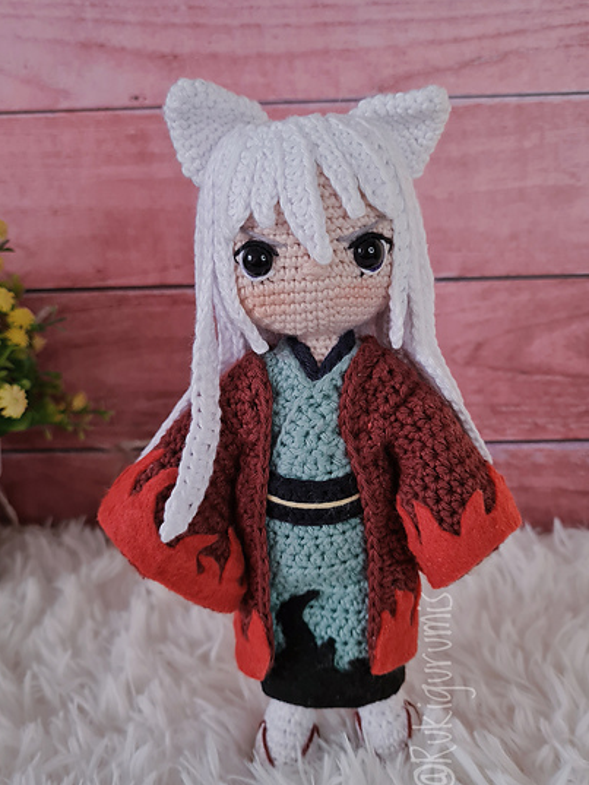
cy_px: 415
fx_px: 703
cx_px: 308
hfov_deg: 45.4
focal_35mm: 31
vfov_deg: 58.3
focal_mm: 5.4
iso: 400
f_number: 1.8
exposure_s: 1/50
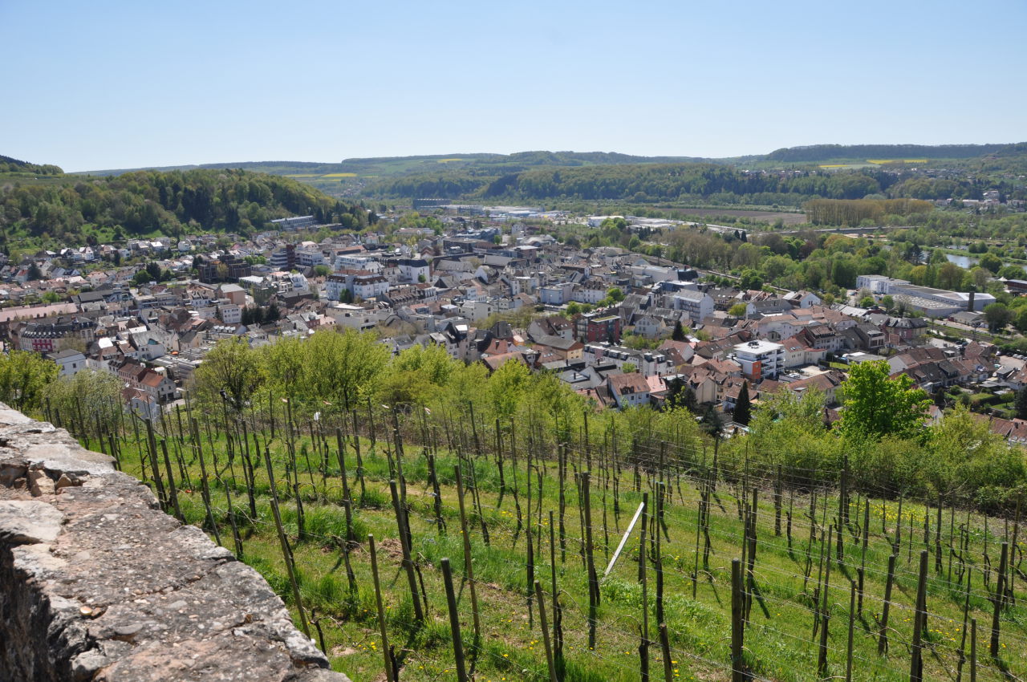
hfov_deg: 67.4
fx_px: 769
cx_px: 514
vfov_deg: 47.8
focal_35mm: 27
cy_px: 341
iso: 200
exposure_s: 1/320
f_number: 9
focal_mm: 18
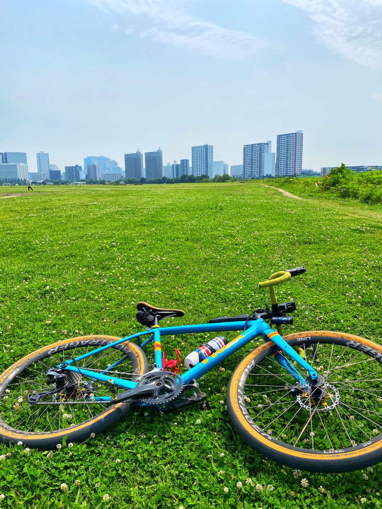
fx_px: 383
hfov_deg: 53.1
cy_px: 254
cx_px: 191
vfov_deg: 67.3
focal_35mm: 26
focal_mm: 4.25
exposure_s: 1/4808
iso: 32
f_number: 1.8
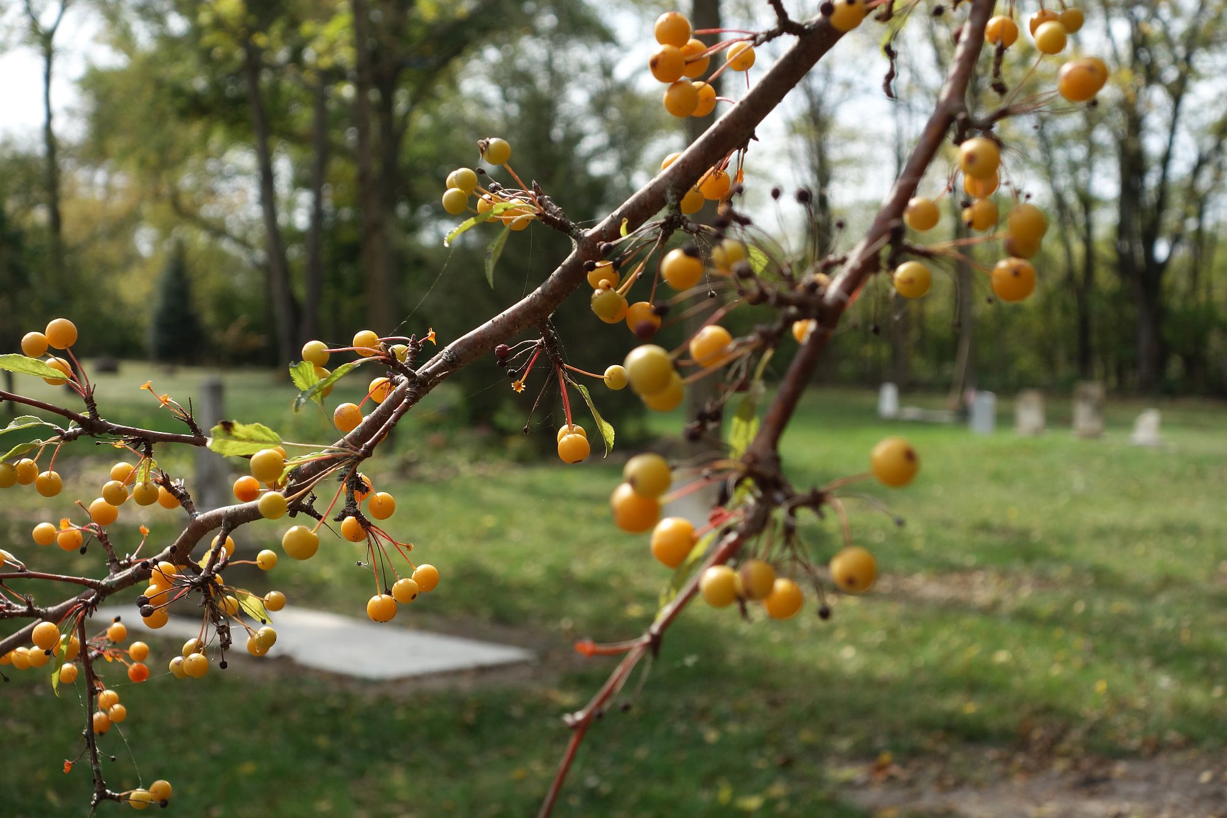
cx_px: 614
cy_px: 409
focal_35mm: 59
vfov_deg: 23.0
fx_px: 2011
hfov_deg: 33.9
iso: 125
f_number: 5.6
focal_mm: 21.77
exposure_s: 1/320
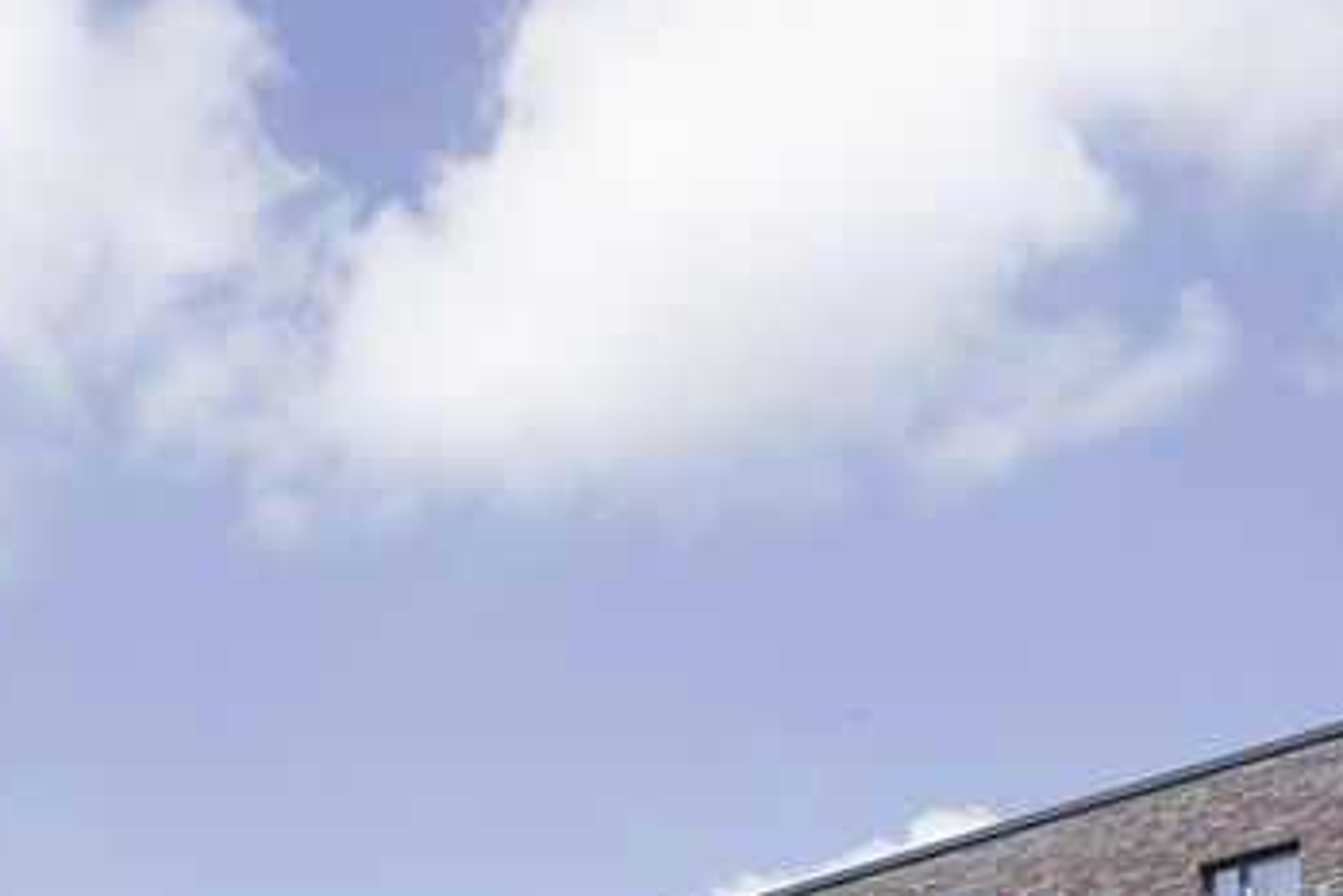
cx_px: 312
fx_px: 2724
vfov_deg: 15.5
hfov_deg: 27.3
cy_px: 1705
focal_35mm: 73
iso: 100
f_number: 8
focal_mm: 17
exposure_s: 1/125
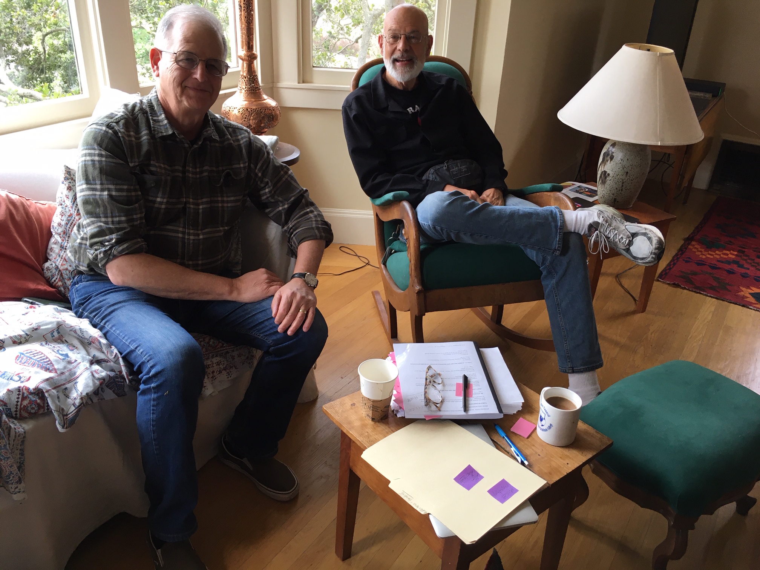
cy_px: 285
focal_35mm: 29
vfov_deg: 48.2
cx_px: 380
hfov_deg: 61.7
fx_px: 637
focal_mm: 4.15
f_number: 2.2
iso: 25
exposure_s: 1/40
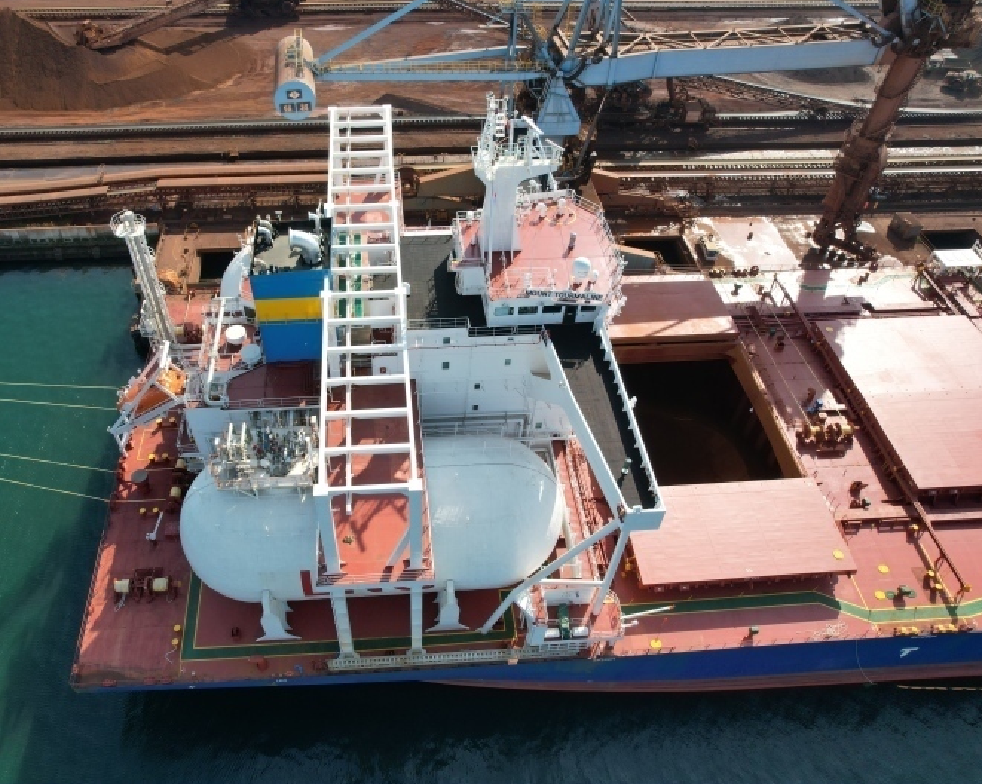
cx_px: 416
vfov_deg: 56.7
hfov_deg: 67.7
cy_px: 391
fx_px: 726
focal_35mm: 25
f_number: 2.8
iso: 100
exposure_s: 1/1250
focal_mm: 8.38
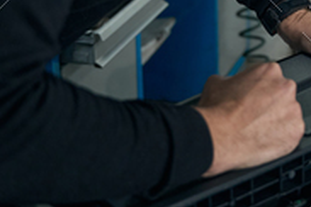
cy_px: -52
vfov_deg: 13.1
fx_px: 872
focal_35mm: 101
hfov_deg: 19.0
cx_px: 386
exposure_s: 1/250
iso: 1000
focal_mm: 31.3
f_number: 2.8
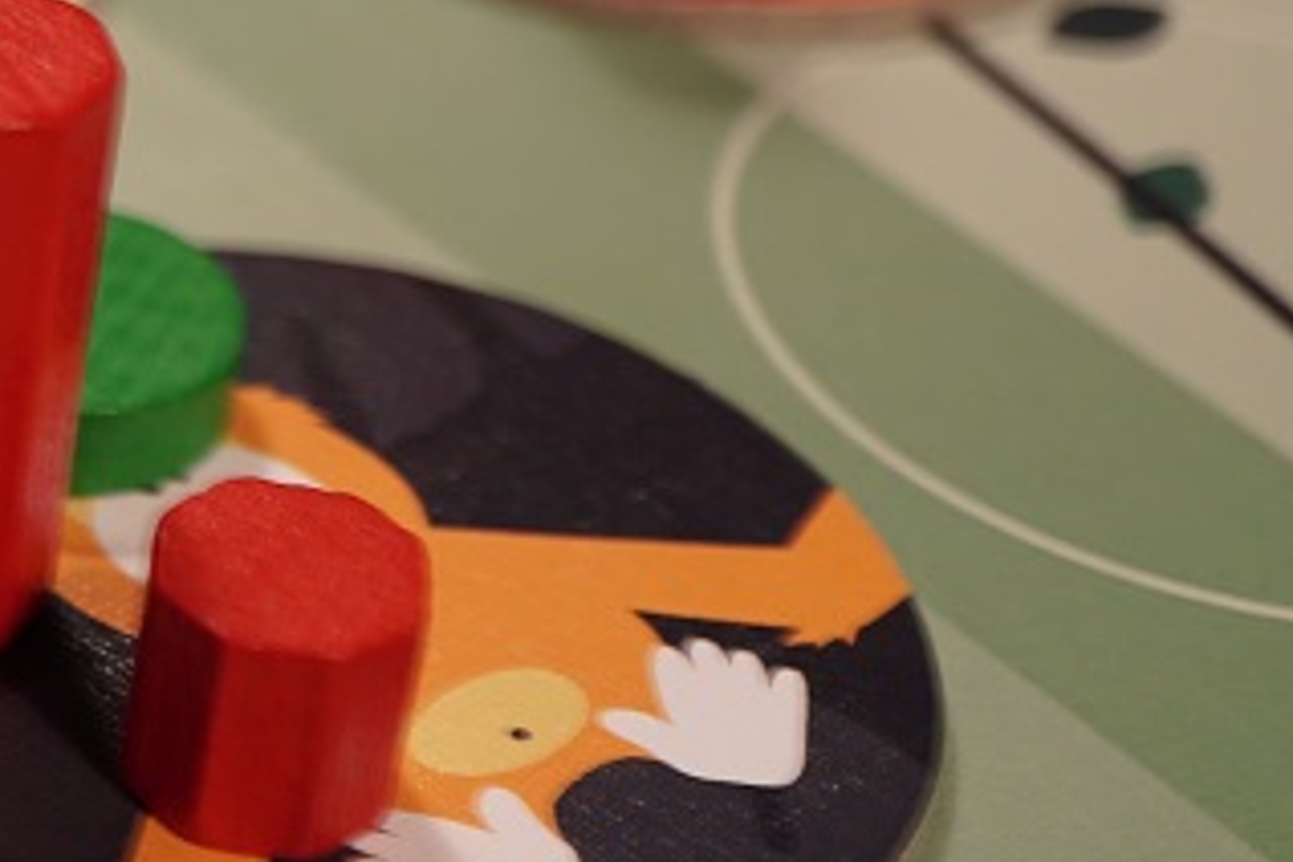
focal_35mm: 153
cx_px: -614
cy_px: 342
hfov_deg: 12.8
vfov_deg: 9.0
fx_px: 5495
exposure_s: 1/6
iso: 200
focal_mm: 30
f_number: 3.5
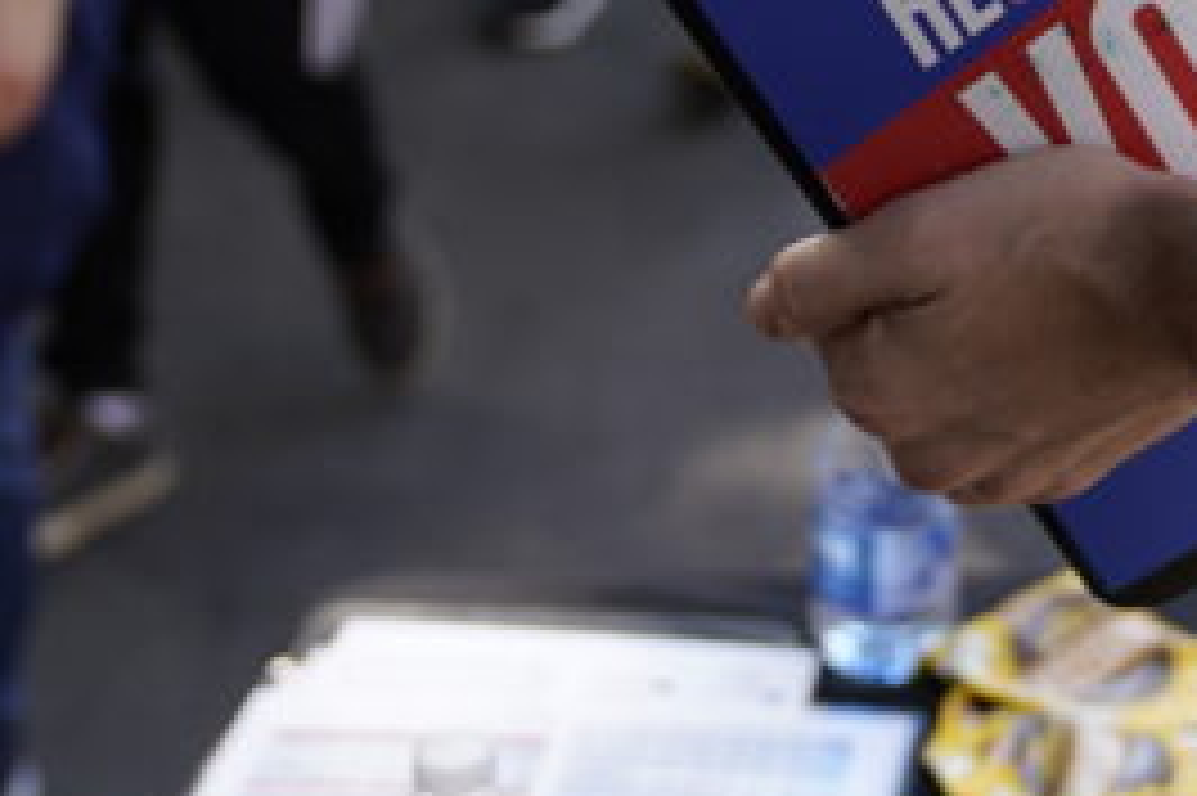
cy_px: -306
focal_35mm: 91
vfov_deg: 14.3
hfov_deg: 21.7
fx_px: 3024
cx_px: 1161
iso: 100
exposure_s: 1/400
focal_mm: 32
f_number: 2.8
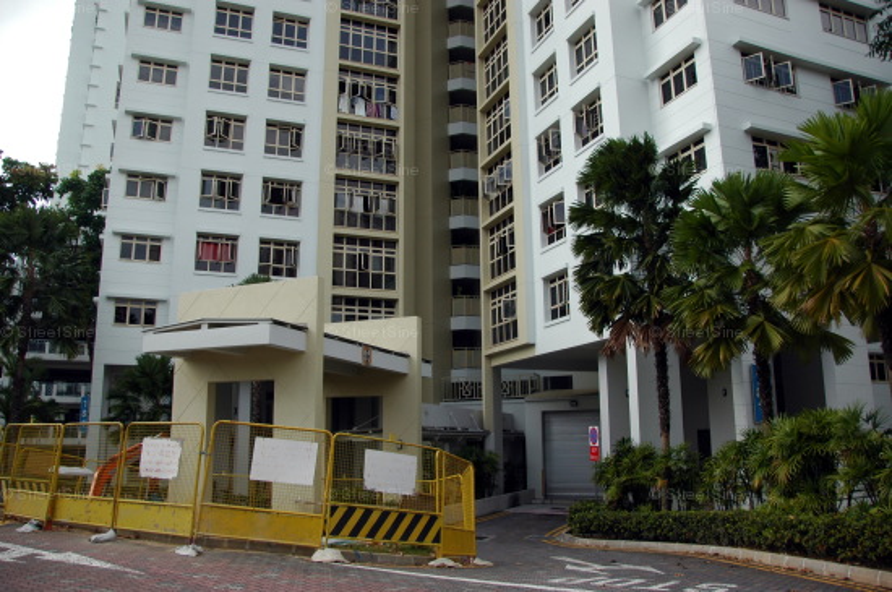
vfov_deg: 47.8
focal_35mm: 27
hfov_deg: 67.5
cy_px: 296
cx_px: 446
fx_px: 668
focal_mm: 18
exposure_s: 1/800
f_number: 3.5
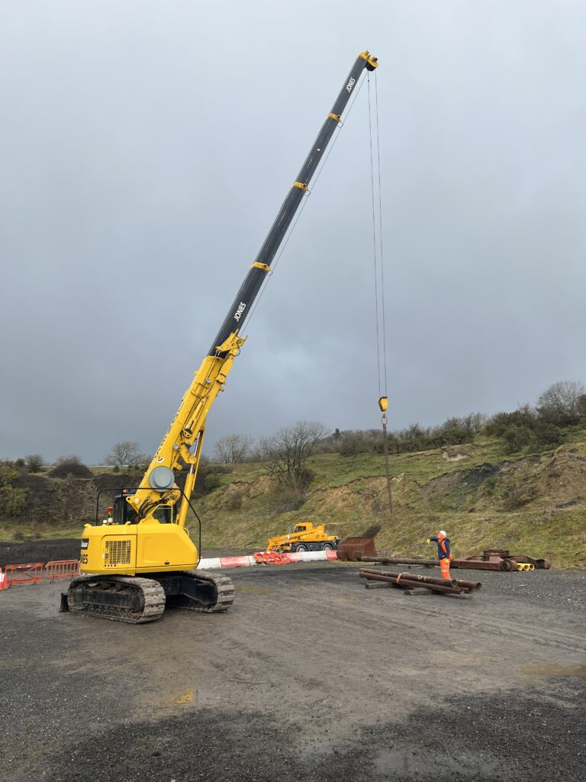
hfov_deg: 53.1
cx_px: 293
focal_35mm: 26
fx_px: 587
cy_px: 391
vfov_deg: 67.3
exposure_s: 1/3460
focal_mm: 5.7
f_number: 1.5
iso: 50
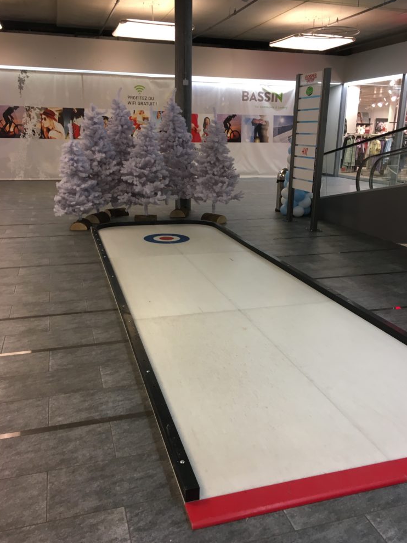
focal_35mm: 30
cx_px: 207
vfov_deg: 60.0
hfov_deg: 46.8
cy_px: 274
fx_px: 471
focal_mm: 4.15
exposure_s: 1/33
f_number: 2.2
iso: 64
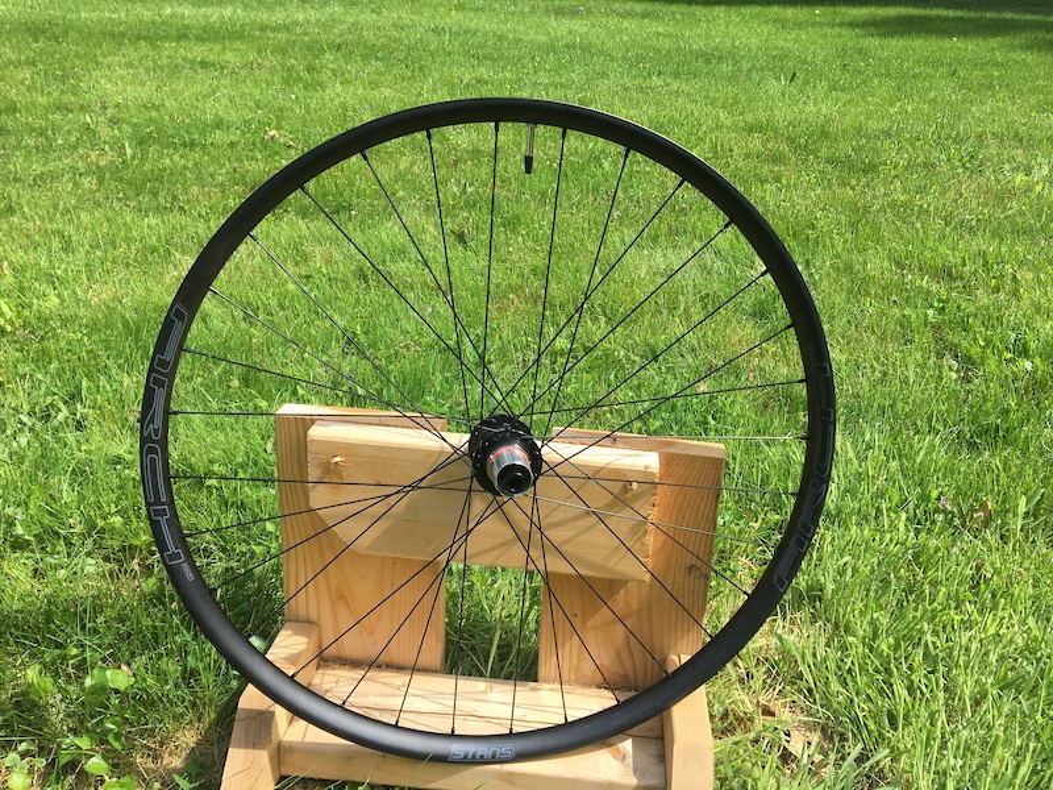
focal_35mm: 29
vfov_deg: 48.2
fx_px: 882
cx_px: 526
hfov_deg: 61.7
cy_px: 395
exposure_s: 1/657
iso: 25
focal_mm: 4.15
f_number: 2.2
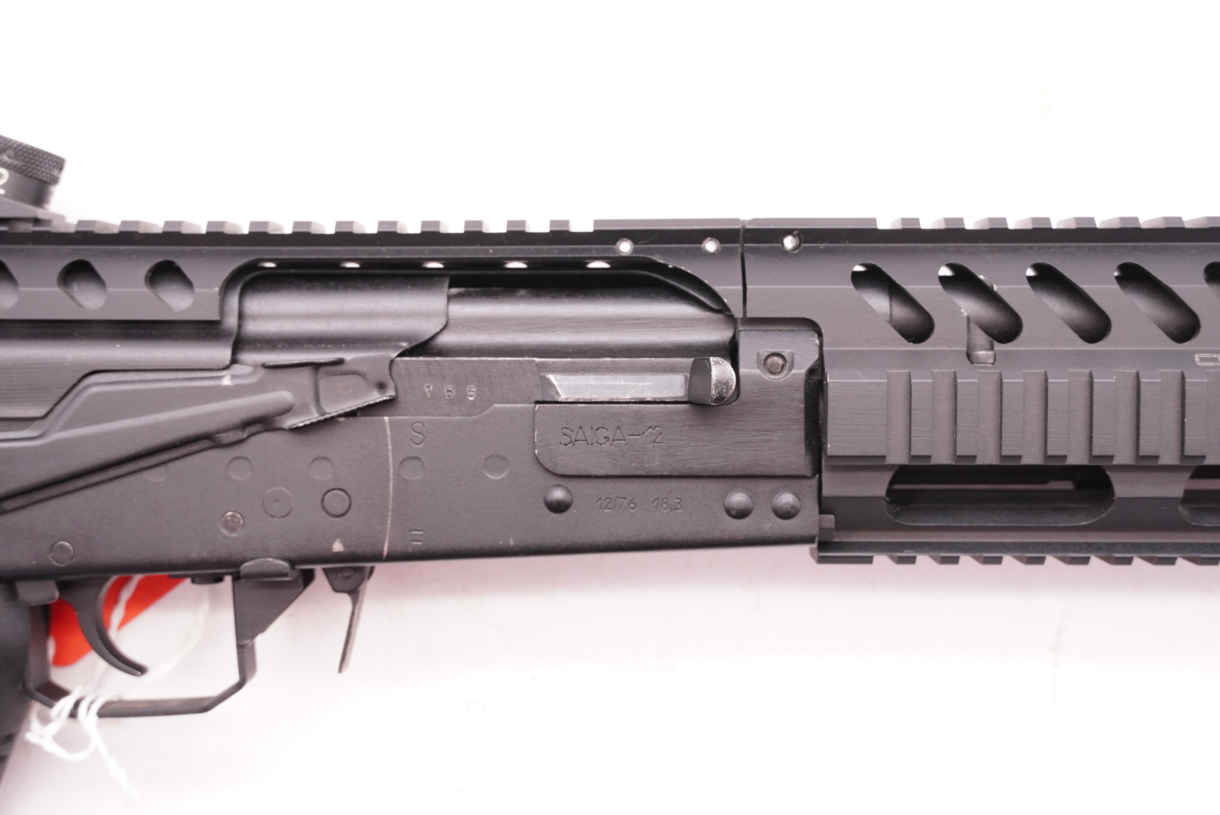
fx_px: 1729
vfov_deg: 26.5
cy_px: 408
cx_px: 610
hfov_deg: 38.9
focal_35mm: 51
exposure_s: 1/125
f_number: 5.6
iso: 1250
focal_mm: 34
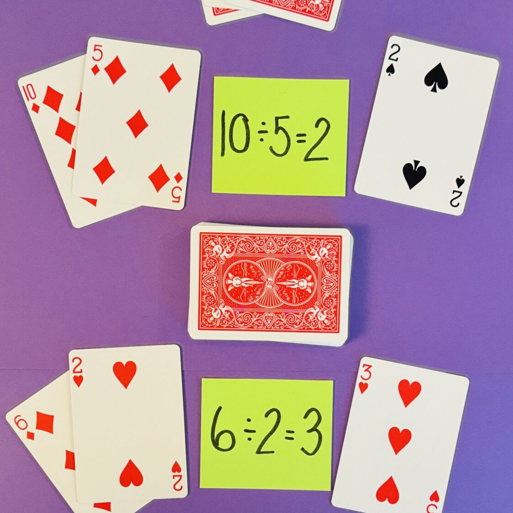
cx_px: 260
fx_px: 486
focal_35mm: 29
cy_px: 308
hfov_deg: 55.6
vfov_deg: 55.2
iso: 400
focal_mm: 6.76
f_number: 1.78
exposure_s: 1/60
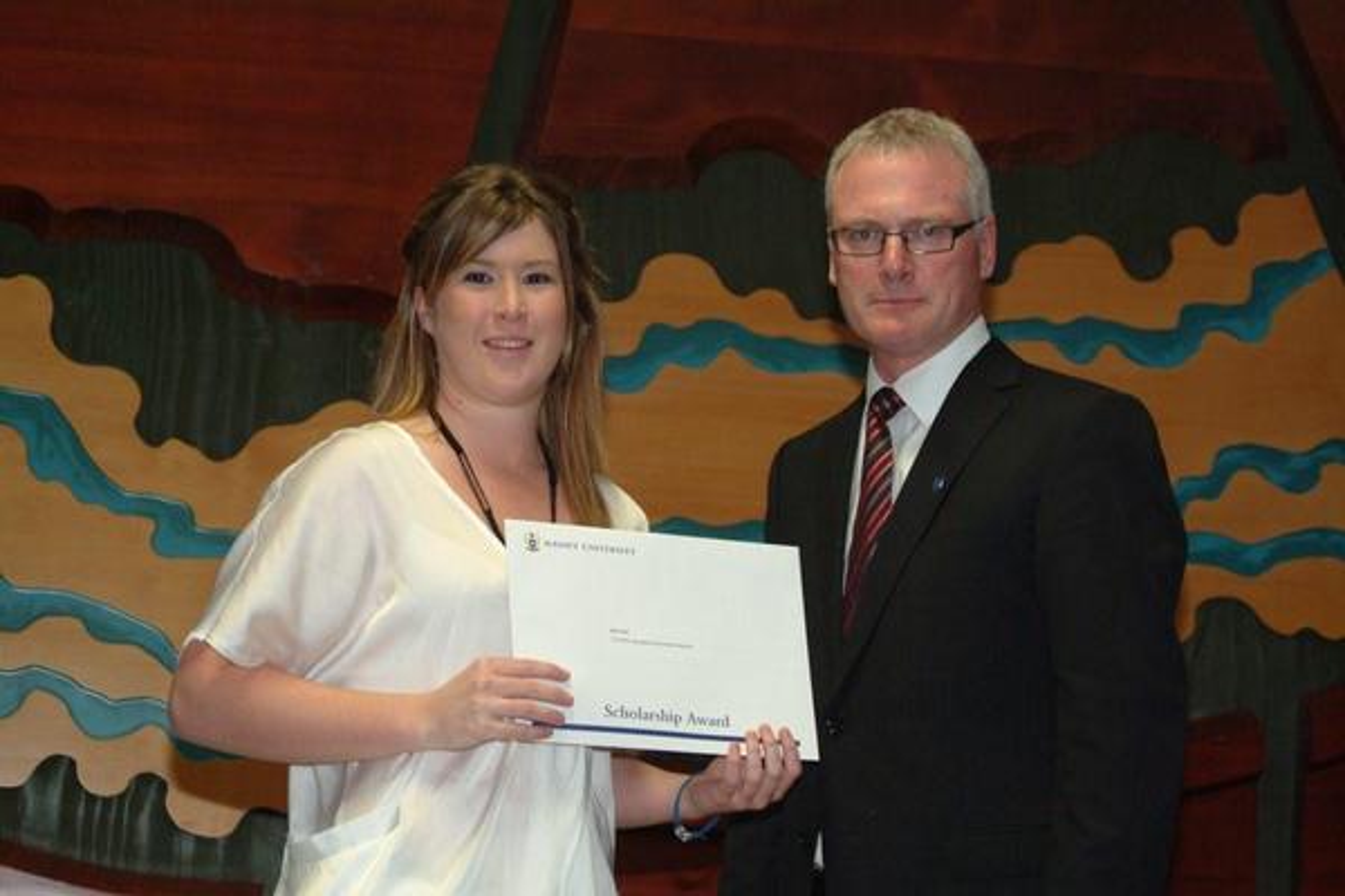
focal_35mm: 105
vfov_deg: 13.0
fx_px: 3923
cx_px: 672
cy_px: 448
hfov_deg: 19.5
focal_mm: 70
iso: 800
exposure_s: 1/60
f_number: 5.6
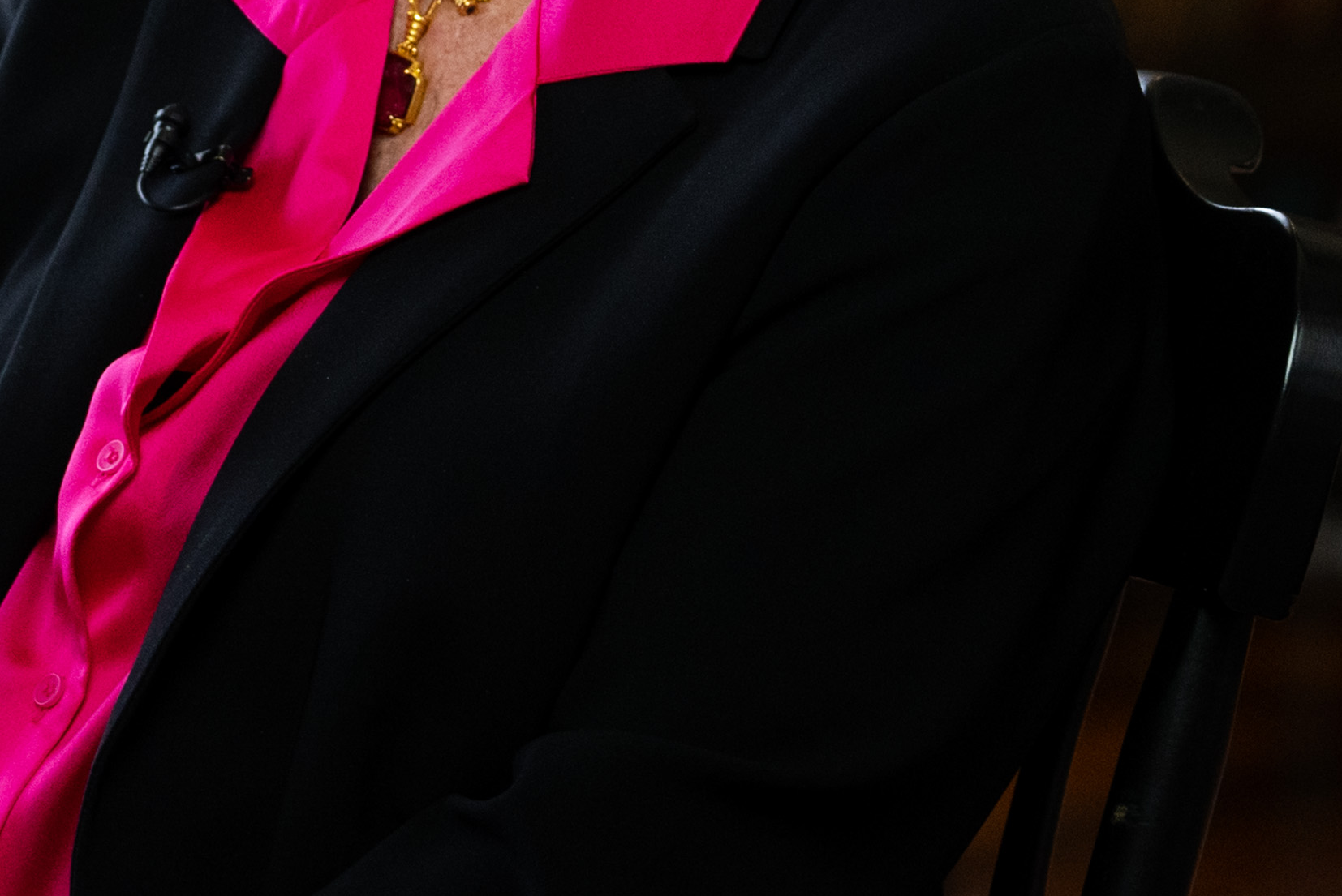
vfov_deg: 9.6
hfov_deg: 14.2
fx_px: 5307
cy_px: -107
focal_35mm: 142
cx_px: 52
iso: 2000
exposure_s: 1/80
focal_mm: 55.5
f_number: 5
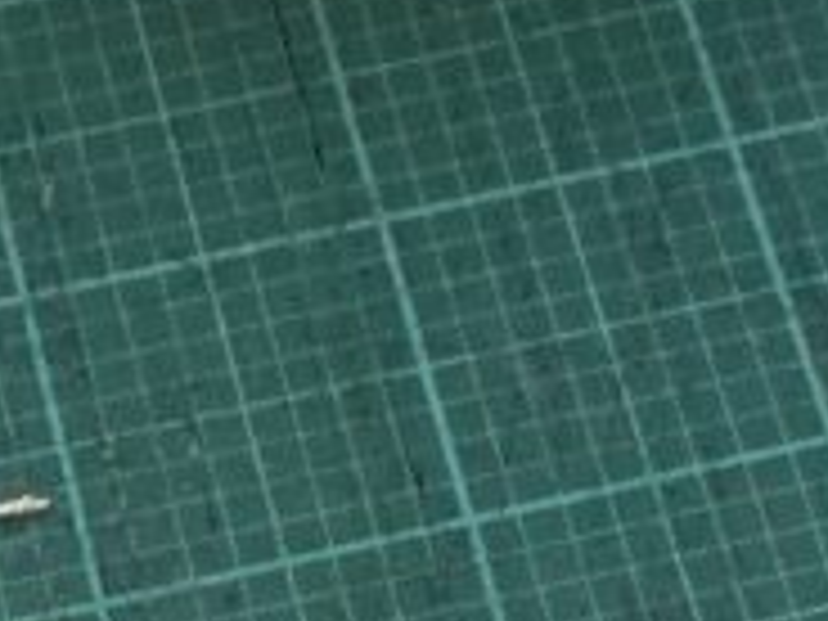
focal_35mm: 161
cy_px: 1012
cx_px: 418
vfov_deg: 8.9
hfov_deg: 12.3
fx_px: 3851
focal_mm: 4.15
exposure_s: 1/30
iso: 125
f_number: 2.2
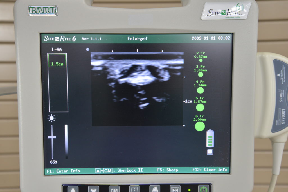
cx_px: 144
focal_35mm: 44
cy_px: 96
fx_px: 352
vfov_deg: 30.6
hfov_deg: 44.5
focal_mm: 44
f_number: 6.3
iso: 1000
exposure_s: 1/60
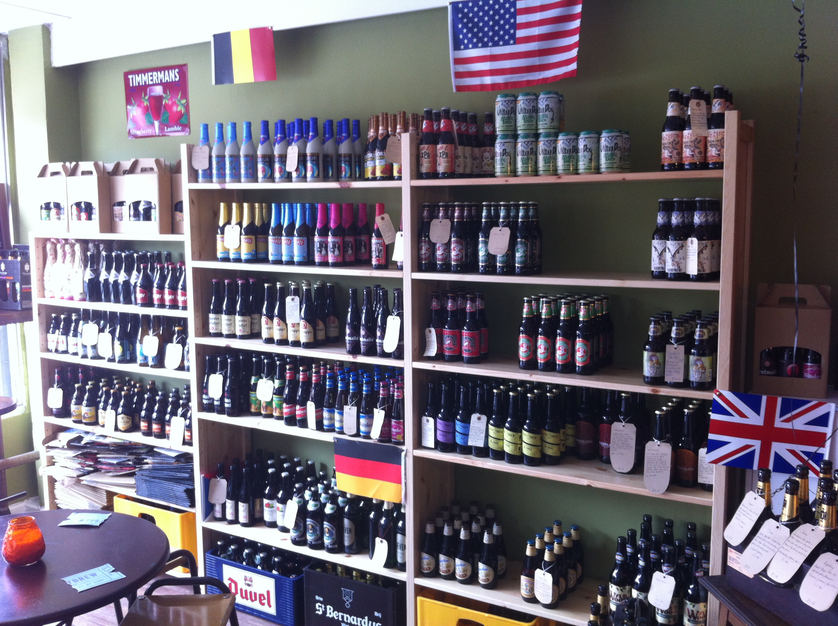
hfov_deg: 52.7
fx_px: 846
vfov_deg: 40.6
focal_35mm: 35
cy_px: 313
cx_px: 419
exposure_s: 1/15
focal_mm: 3.85
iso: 100
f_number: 2.8
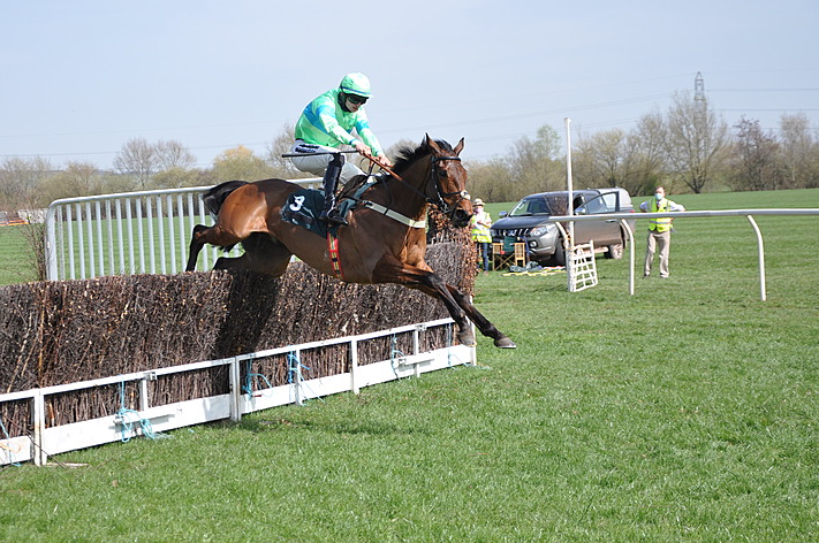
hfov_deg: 25.1
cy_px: 276
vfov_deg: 16.8
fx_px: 1840
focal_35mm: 81
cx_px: 362
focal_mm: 48
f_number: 5.6
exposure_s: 1/1600
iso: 400
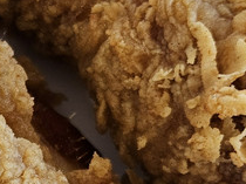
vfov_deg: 12.6
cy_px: 156
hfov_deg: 16.5
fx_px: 831
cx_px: -2
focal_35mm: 117
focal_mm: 5.4
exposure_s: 1/120
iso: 80
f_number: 1.8
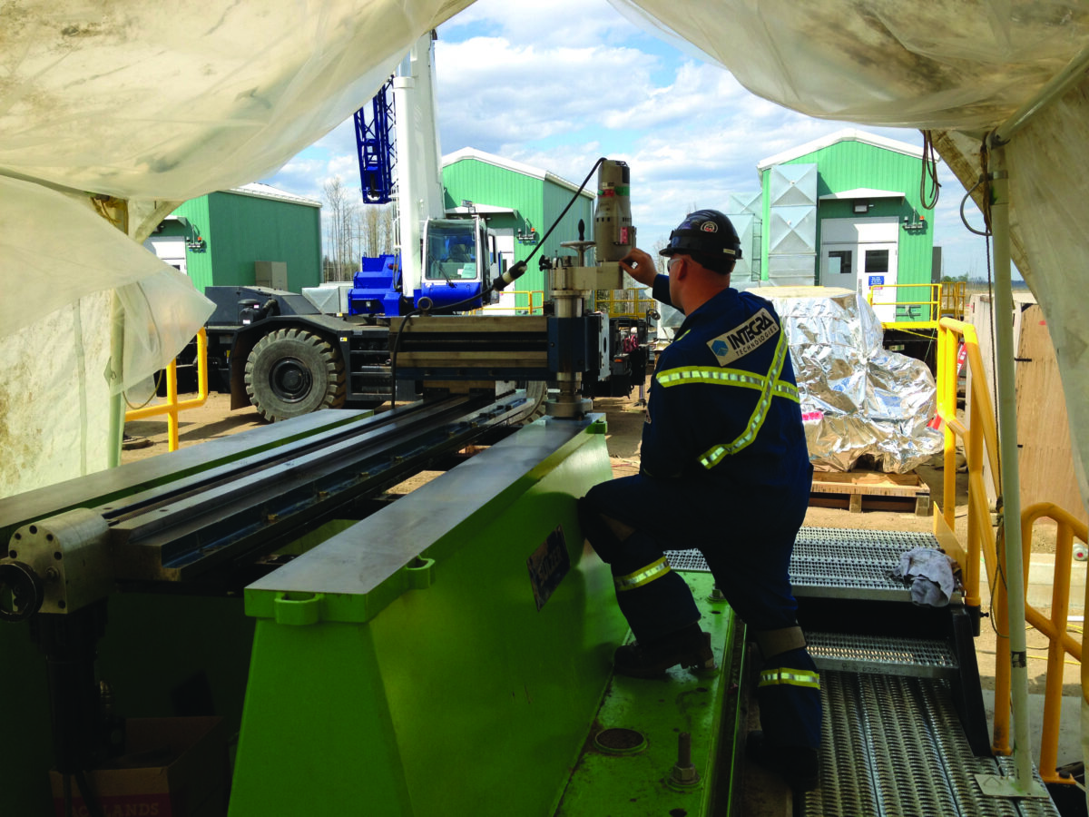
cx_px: 544
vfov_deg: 40.7
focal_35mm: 35
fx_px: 1101
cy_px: 408
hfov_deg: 52.6
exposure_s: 1/1255
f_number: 2.4
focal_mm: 4.28
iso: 64
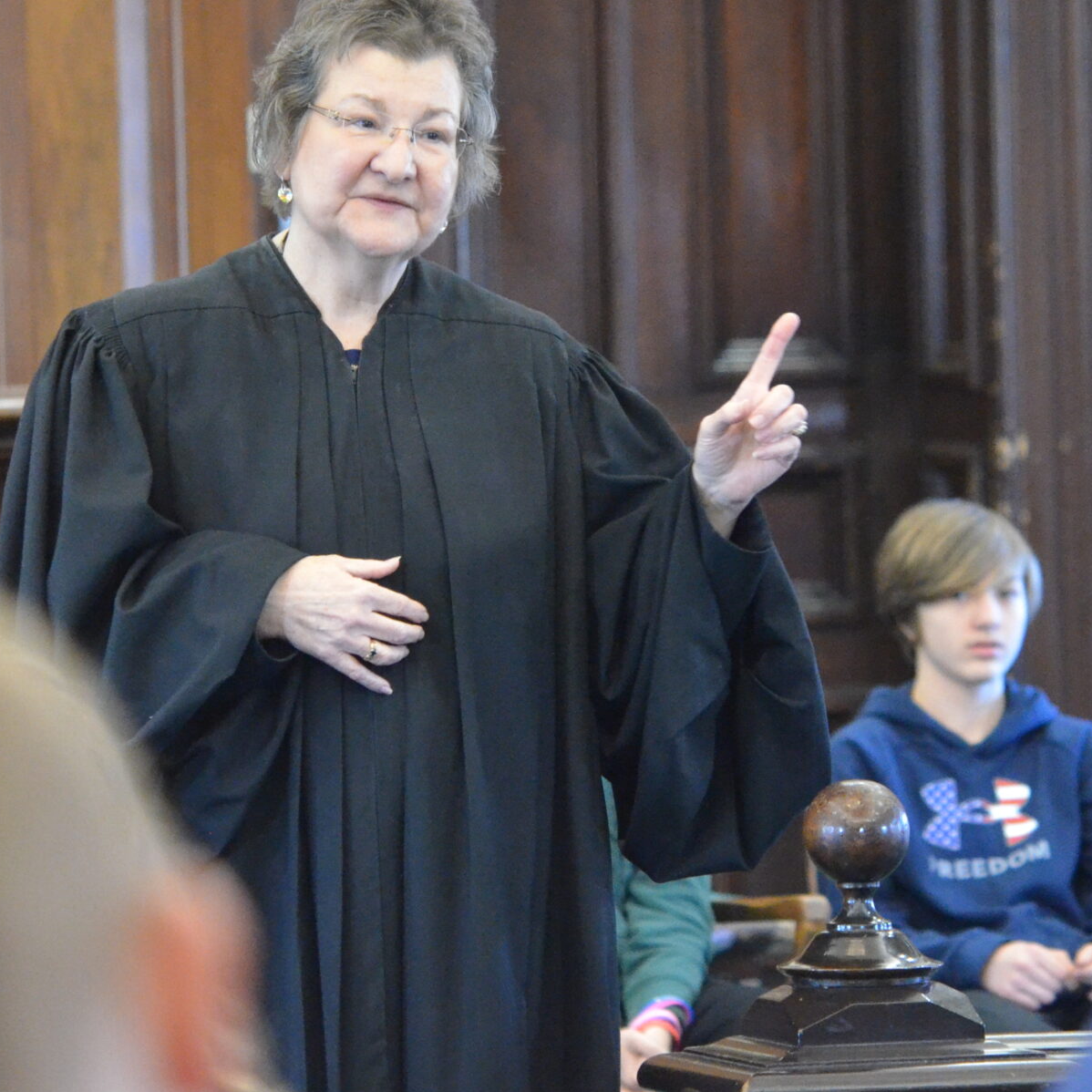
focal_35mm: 340
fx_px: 12131
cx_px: 685
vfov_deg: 5.2
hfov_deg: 5.2
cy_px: 379
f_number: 4.8
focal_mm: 125
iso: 5000
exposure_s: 1/60
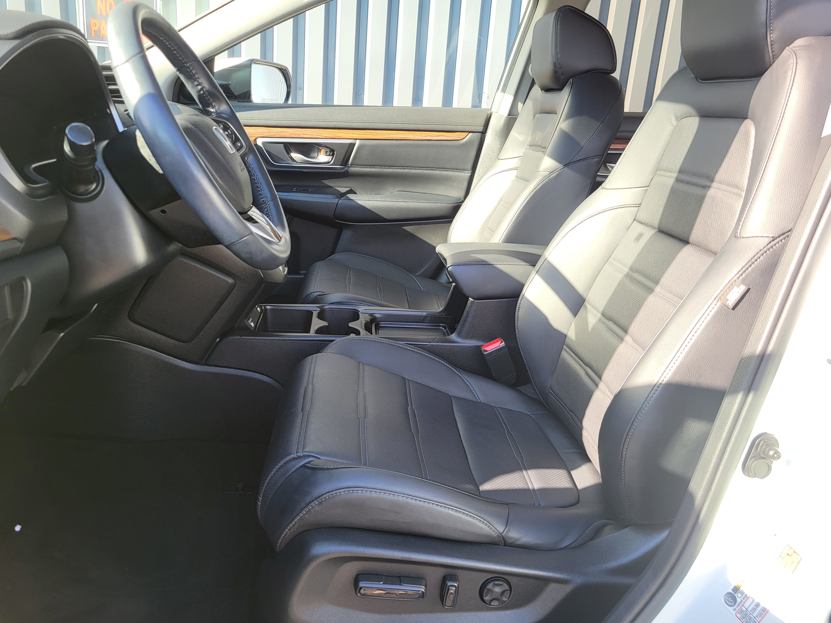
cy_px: 312
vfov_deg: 53.1
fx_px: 624
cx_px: 416
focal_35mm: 26
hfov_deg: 67.3
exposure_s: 1/158
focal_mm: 5.4
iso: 40
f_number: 1.8
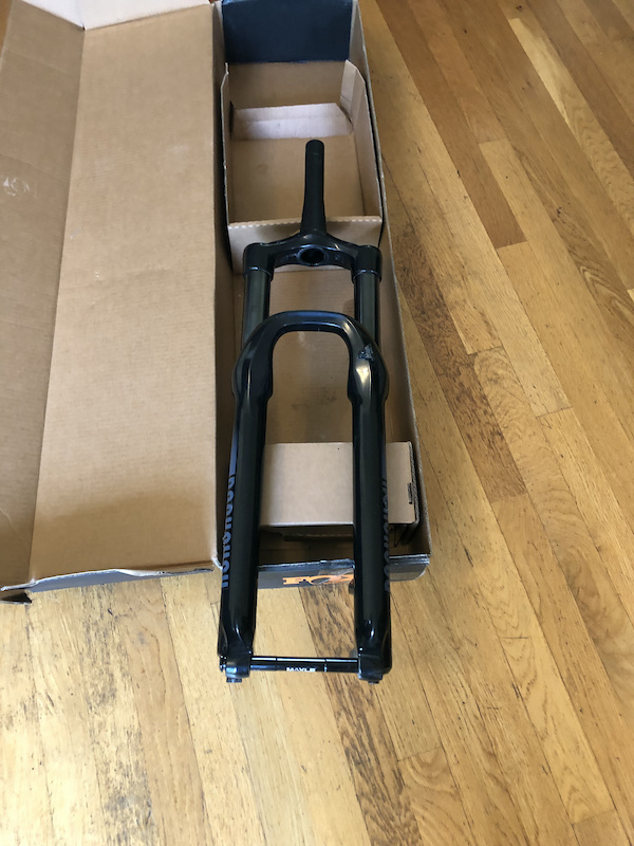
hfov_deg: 49.7
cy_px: 423
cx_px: 317
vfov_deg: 63.4
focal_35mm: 28
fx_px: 684
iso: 64
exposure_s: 1/15
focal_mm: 3.99
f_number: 1.8
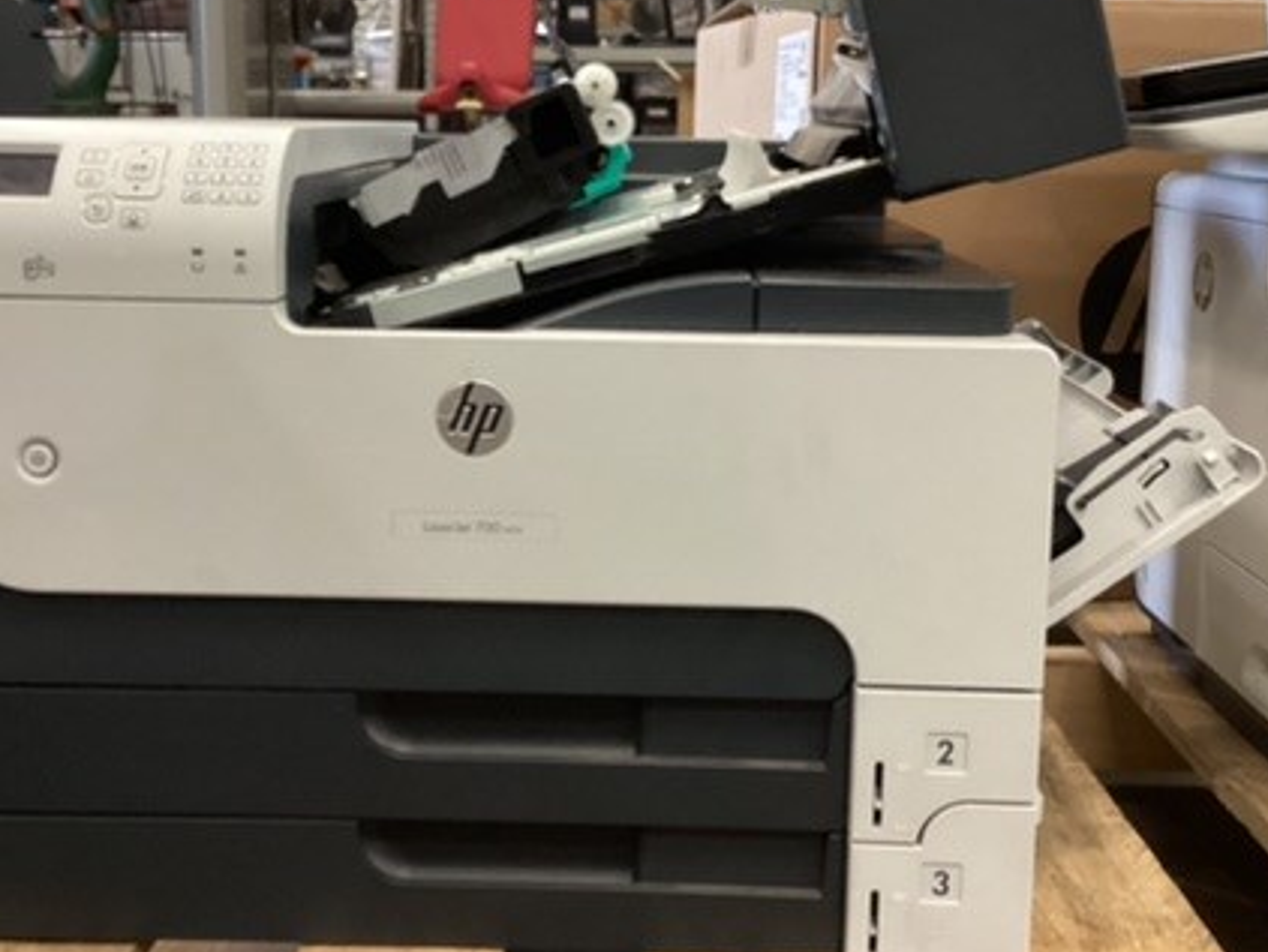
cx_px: 568
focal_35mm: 47
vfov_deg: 30.8
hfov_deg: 40.4
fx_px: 1723
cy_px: 384
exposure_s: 1/50
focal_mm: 3.3
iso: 200
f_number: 2.4
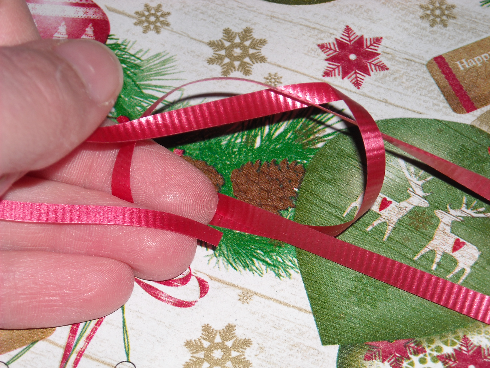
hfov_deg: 18.7
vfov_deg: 14.1
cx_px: 245
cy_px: 184
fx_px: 1486
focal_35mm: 105
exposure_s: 1/125
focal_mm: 17.1
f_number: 9.3
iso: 64
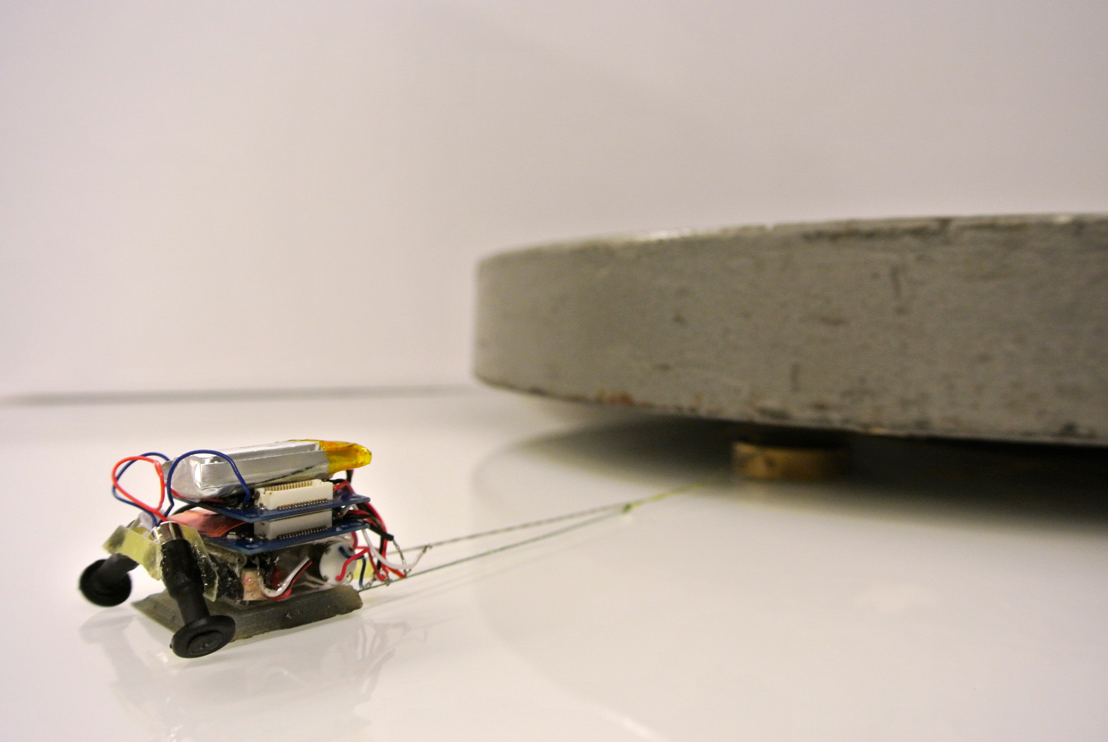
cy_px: 371
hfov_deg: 60.2
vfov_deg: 42.4
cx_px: 554
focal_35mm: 31
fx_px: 955
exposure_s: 1/60
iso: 400
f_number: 4.5
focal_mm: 11.8
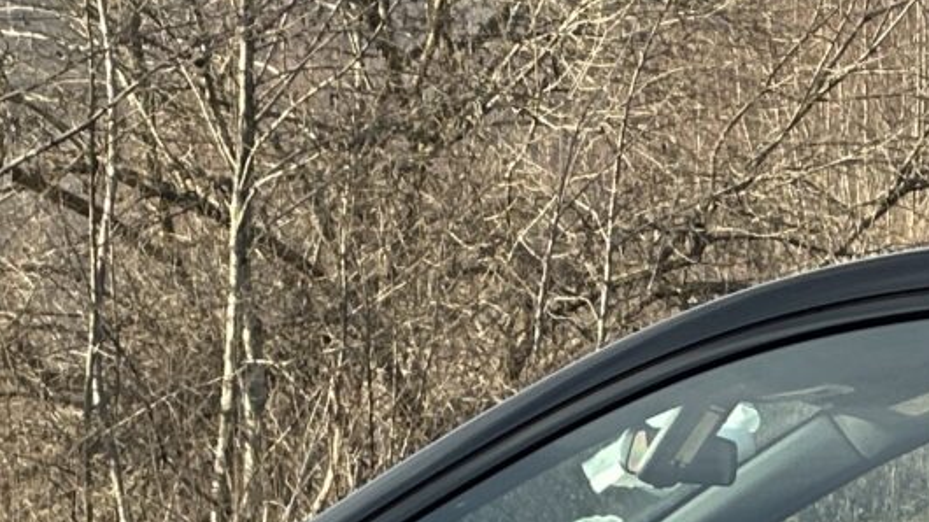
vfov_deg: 3.0
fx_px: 9976
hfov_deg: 5.3
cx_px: 1036
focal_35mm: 405
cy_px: 732
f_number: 2.8
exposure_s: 1/151
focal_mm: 9
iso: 32
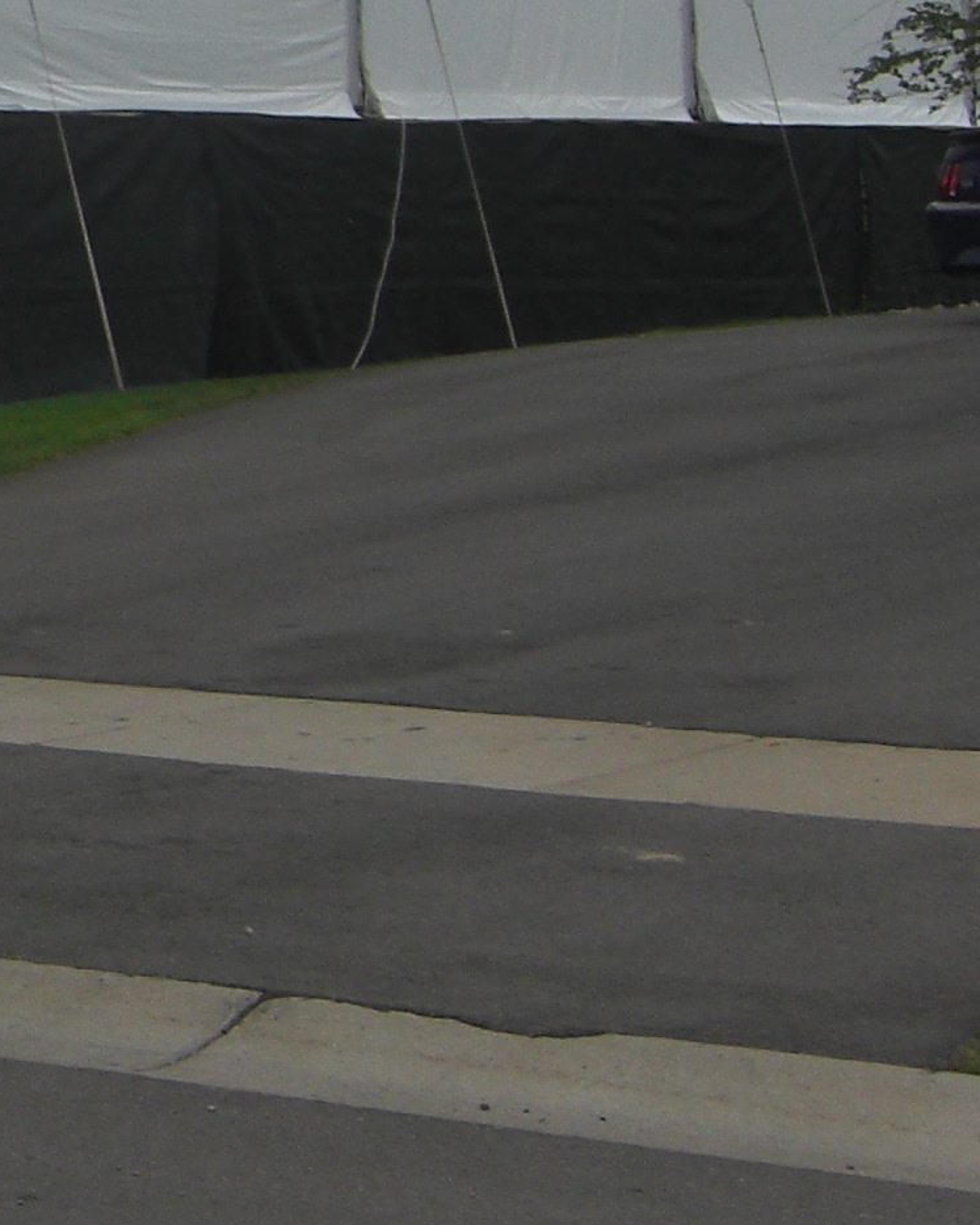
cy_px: -158
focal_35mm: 145
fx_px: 5254
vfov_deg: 13.0
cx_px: -1035
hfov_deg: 9.8
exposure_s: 1/640
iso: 80
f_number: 4
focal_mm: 7.9
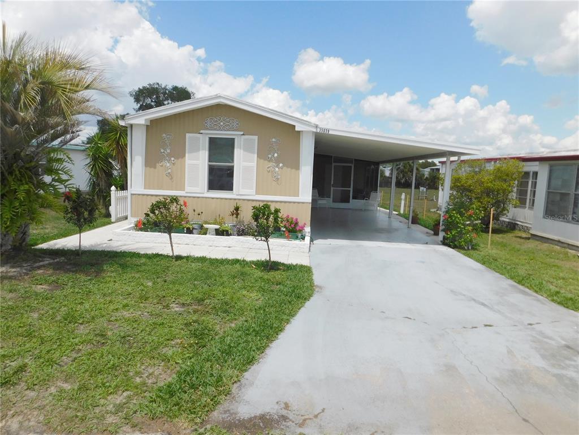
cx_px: 290
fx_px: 385
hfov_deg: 73.9
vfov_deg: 58.9
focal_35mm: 23
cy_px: 218
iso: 125
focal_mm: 4
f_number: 6
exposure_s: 1/800
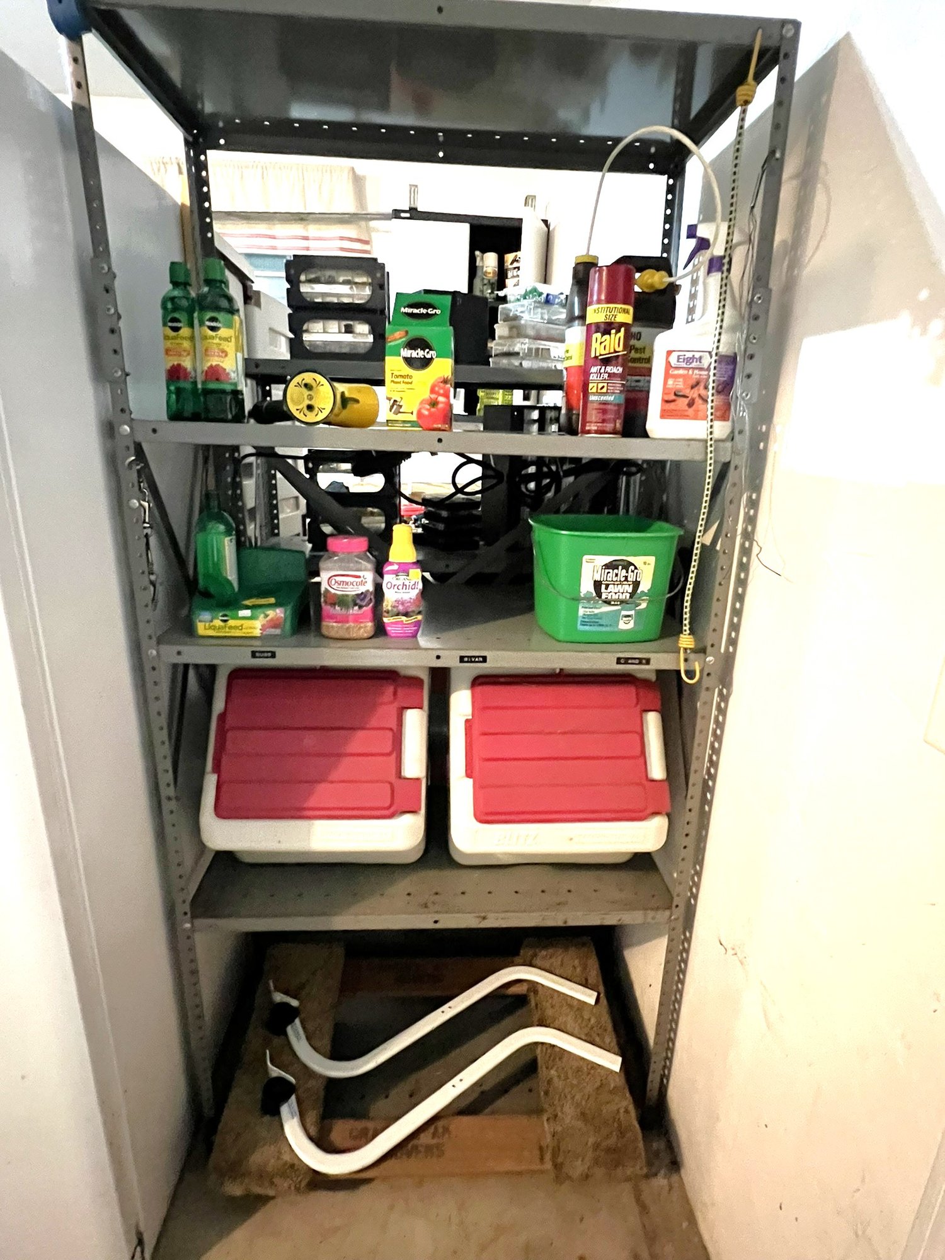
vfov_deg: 87.8
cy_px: 630
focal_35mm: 18
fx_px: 655
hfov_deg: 71.6
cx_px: 472
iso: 1000
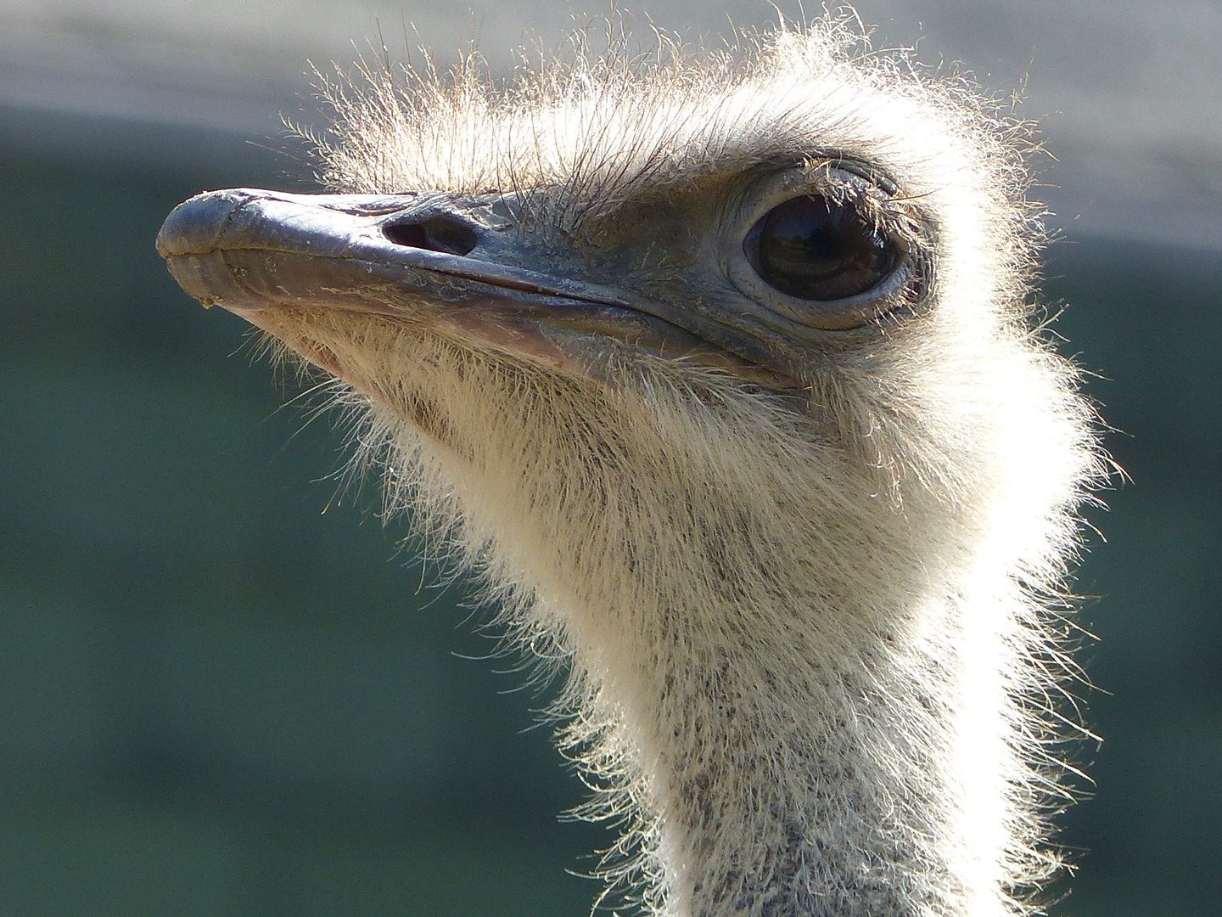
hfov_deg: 1.7
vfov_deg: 1.2
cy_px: 458
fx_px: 42362
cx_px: 611
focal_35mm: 1200
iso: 100
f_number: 4
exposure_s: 1/320
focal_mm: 108
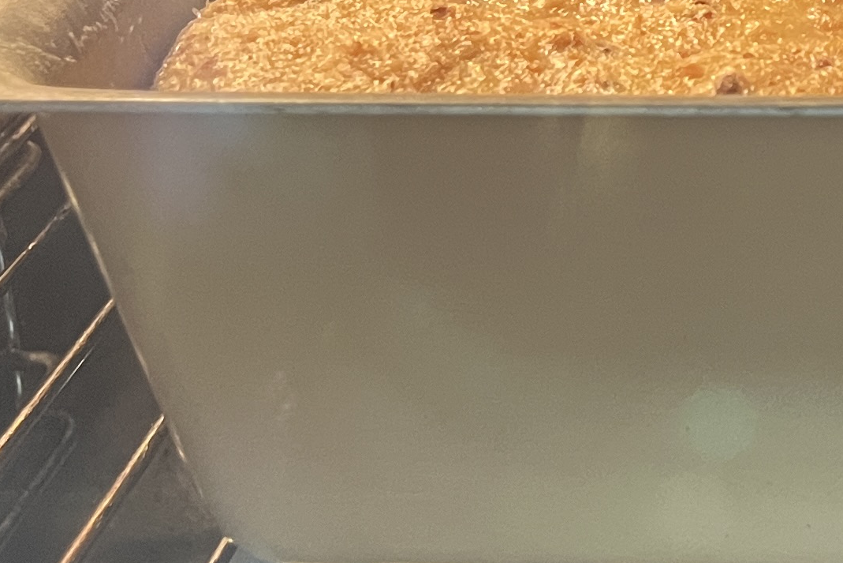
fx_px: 2389
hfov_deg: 18.6
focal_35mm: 102
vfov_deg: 12.6
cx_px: 1093
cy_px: -330
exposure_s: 1/50
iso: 320
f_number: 1.6
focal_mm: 5.1
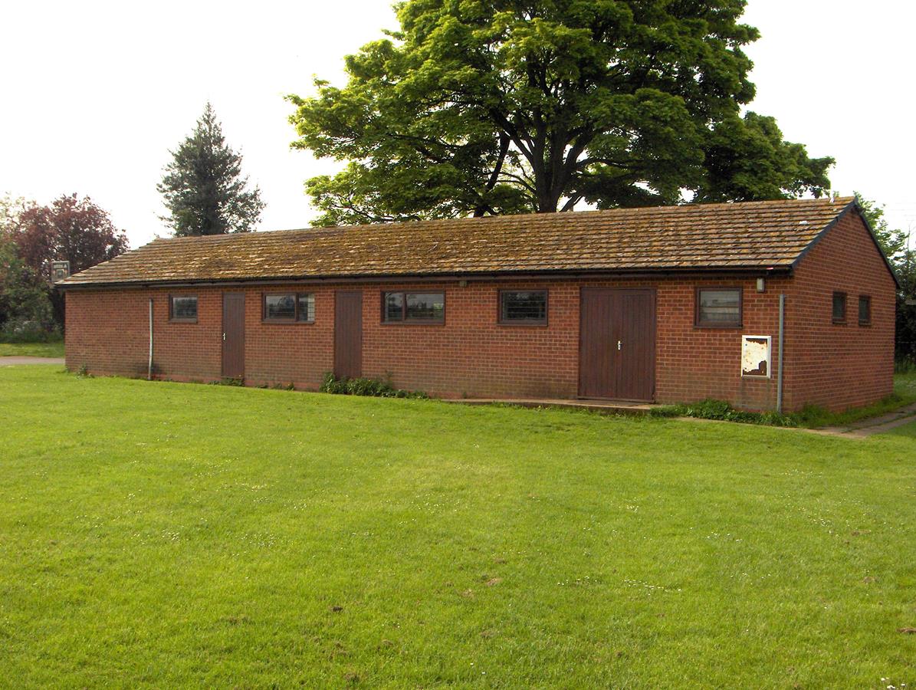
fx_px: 1034
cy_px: 345
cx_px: 458
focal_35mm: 39
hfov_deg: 47.8
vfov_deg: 36.9
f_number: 4.8
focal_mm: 8
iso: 100
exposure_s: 1/820
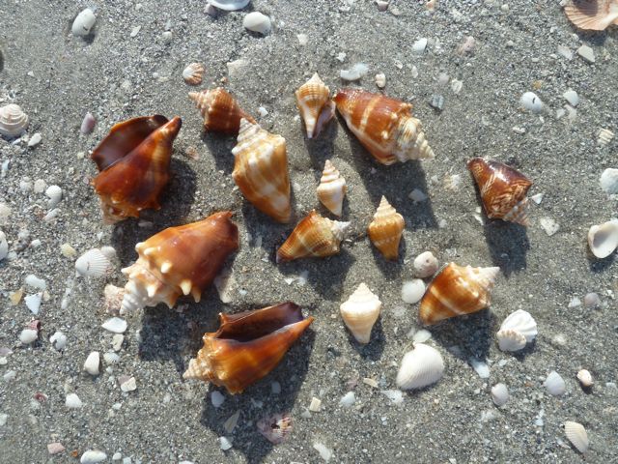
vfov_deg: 54.9
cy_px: 232
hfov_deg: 69.4
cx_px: 309
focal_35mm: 25
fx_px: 446
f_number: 4.5
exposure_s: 1/400
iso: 80
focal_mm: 4.1
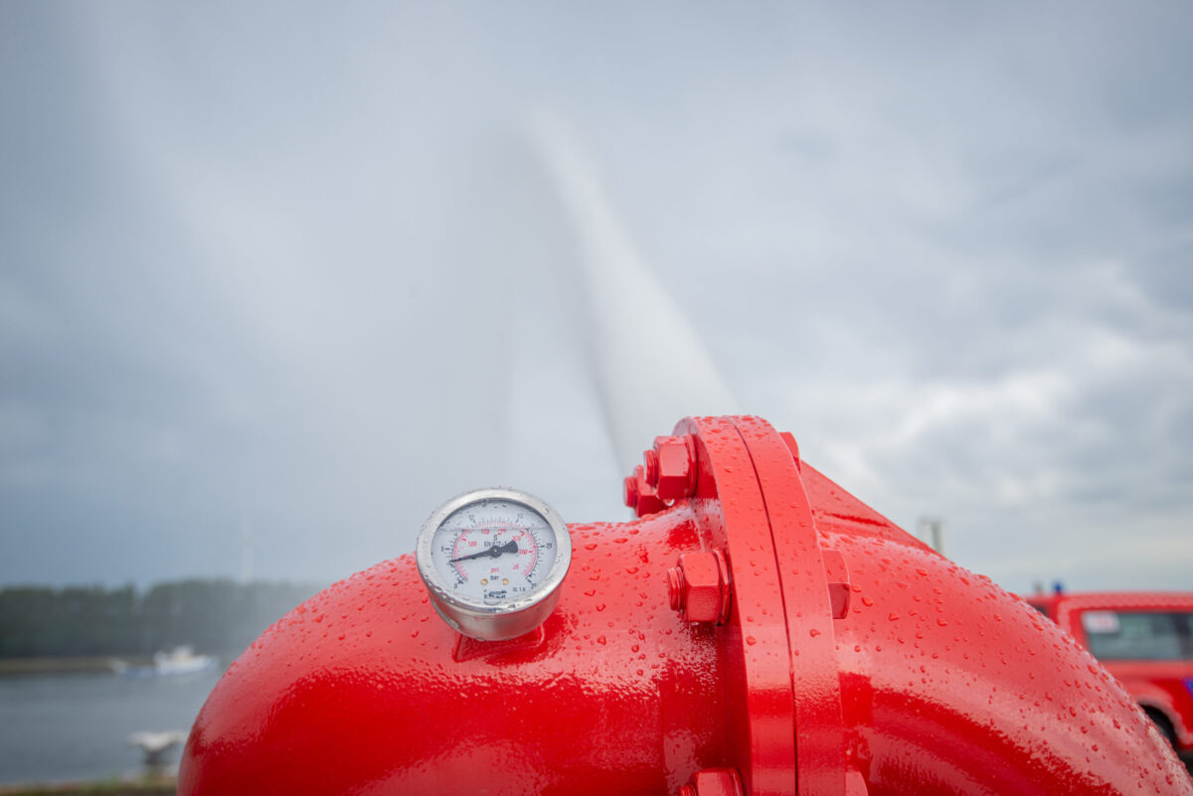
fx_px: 1160
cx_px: 596
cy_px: 398
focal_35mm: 35
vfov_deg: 37.9
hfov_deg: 54.4
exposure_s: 1/160
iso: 250
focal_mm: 35
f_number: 8
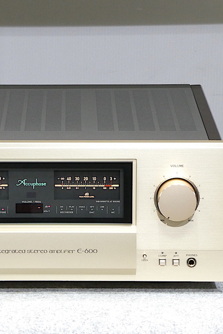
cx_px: 29
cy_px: 167
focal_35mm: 188
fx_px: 1747
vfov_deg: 10.9
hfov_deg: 7.3
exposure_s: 1/4
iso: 400
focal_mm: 24.2
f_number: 7.1
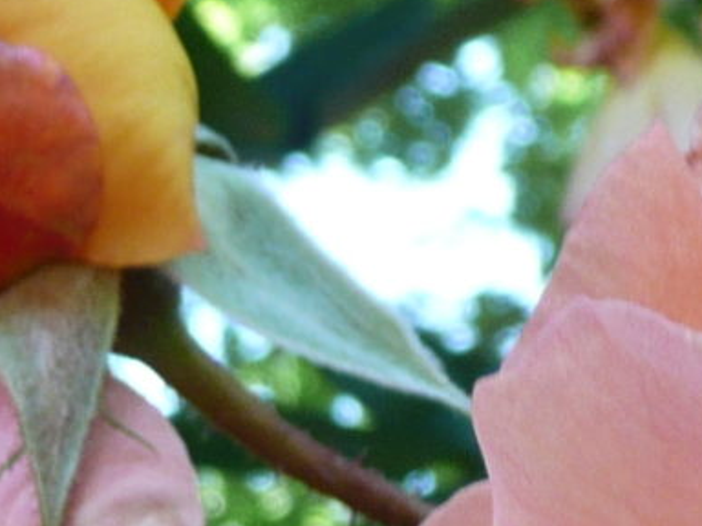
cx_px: 903
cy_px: 952
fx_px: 3245
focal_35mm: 160
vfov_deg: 8.9
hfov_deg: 12.0
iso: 100
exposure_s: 1/50
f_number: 3.4
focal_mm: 4.9
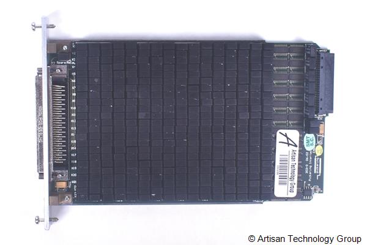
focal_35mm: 27
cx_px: 184
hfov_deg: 67.4
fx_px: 275
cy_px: 122
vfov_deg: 47.9
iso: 100
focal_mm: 18
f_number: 10
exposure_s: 1/160
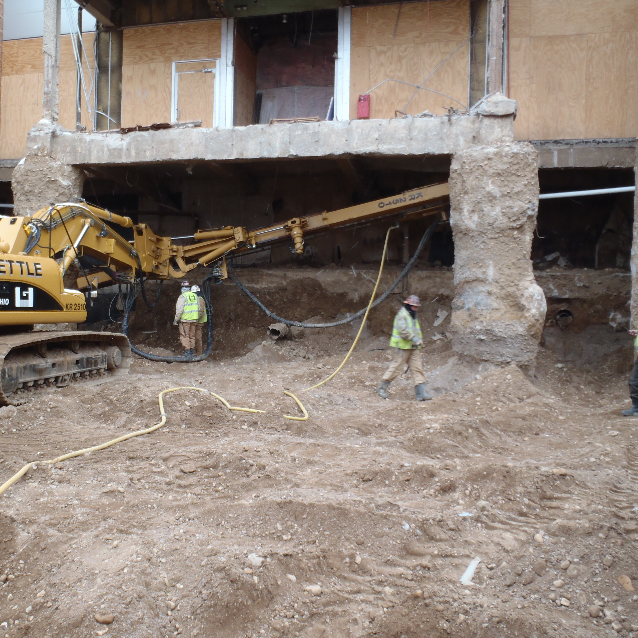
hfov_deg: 47.8
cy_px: 328
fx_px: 709
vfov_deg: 48.4
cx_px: 226
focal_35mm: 34
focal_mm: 5
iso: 80
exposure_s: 1/40
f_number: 3.9
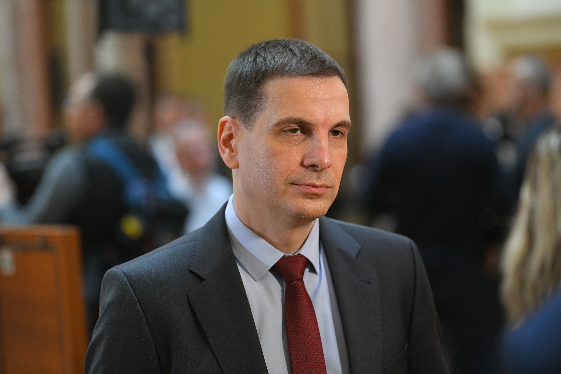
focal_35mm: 130
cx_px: 280
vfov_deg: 10.5
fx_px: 2026
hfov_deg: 15.8
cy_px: 187
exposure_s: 1/250
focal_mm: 130
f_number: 3.2
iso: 5000
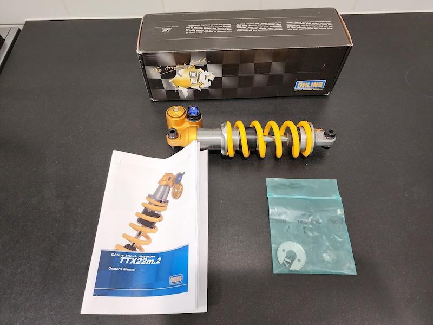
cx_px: 216
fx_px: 288
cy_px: 162
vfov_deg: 58.9
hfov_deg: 73.9
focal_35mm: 23
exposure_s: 1/120
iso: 320
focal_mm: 6.4
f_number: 1.8
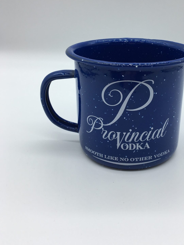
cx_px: 122
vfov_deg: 45.6
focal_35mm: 41
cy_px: 101
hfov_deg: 34.8
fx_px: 291
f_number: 2.2
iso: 25
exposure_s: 1/615
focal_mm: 4.15
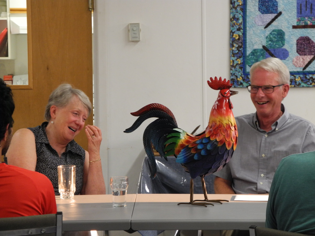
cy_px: 118
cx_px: 158
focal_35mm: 135
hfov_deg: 14.6
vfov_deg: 11.0
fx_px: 1228
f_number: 5
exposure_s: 1/30
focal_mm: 28.9
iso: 400
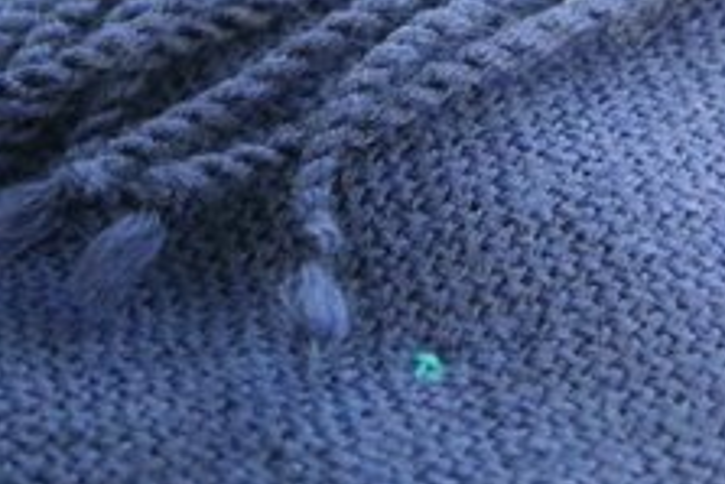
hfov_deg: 10.4
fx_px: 3929
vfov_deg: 7.0
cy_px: -195
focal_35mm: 195
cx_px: 777
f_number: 5.3
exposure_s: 1/50
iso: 3200
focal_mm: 25.2
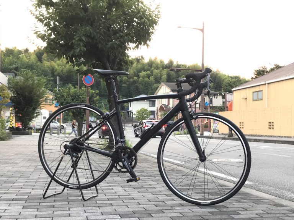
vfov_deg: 49.7
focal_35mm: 28
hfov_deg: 63.4
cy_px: 110
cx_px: 147
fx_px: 238
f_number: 1.8
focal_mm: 3.99
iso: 25
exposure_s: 1/60
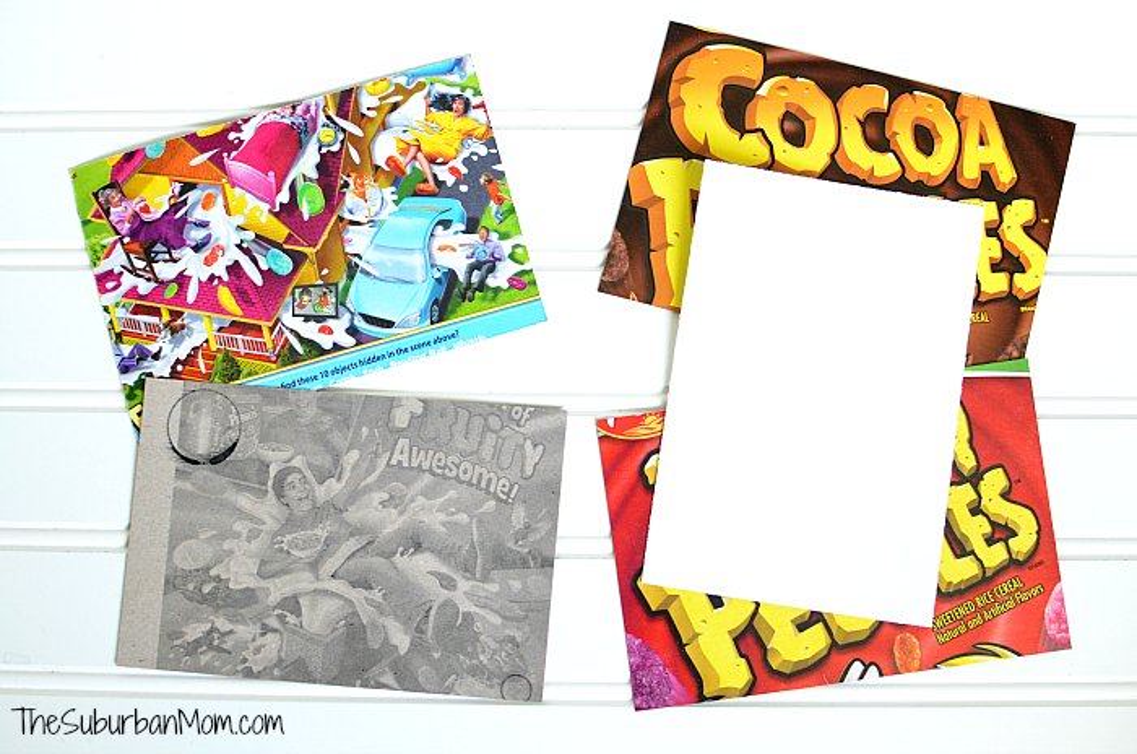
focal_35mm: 52
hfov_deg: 37.9
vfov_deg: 25.7
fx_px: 1655
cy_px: 377
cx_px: 568
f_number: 3.5
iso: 1600
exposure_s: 1/160
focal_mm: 35
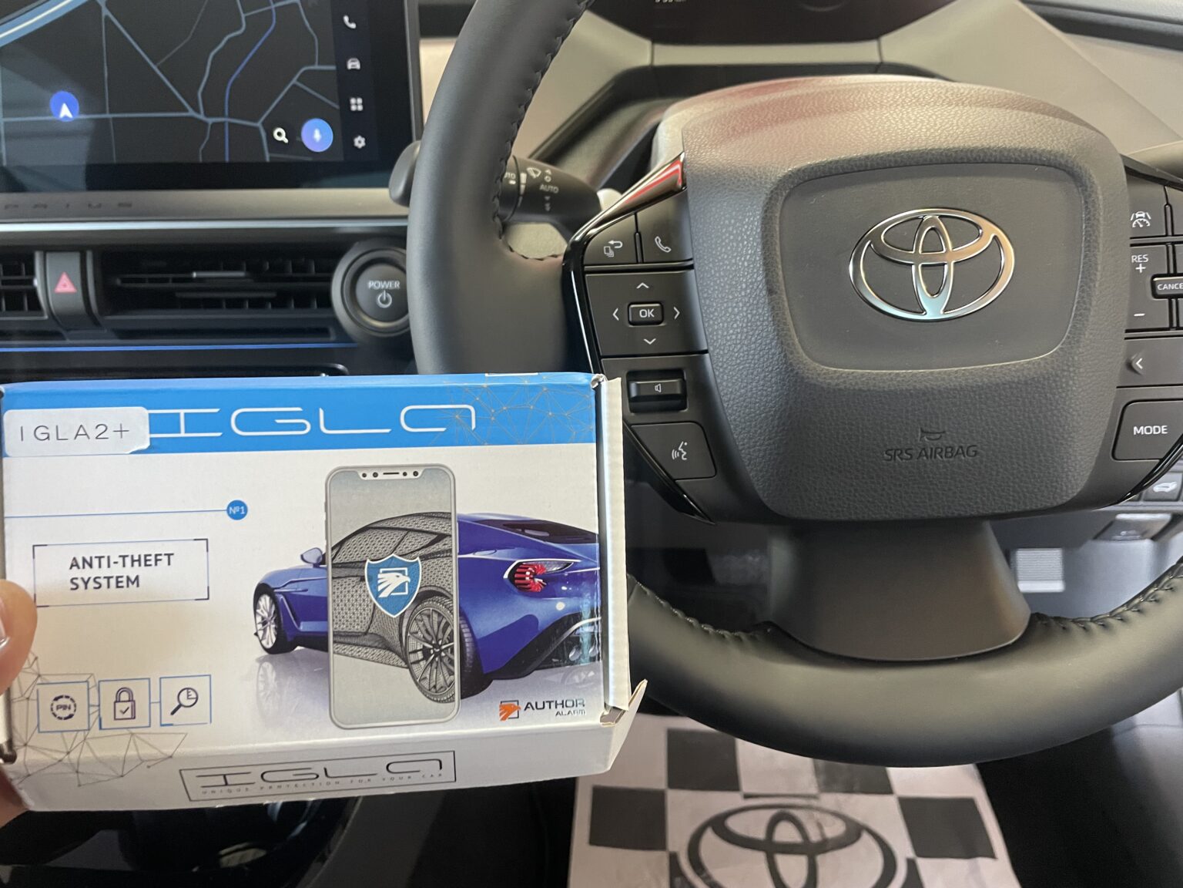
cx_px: 592
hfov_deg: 67.3
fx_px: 889
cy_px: 444
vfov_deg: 53.1
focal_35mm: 26
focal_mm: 4.2
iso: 320
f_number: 1.6
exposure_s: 1/50
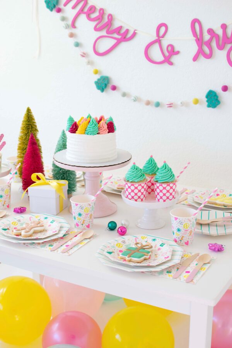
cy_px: 174
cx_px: 116
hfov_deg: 25.8
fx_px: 507
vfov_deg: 37.9
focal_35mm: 52
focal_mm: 35
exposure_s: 1/80
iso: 200
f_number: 4
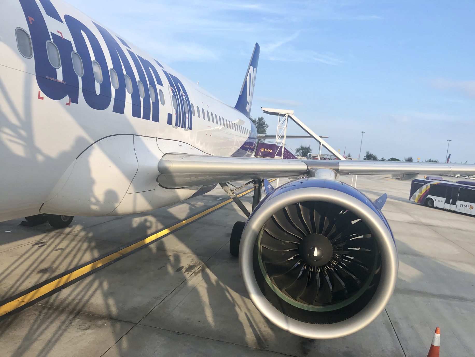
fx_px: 384
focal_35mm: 28
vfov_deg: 49.7
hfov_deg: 63.4
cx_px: 238
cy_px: 178
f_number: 1.8
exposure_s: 1/1263
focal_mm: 4
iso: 20
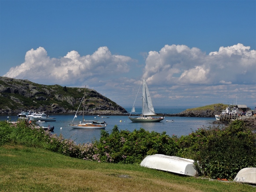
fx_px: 407
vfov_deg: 26.6
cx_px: 128
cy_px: 96
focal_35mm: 55
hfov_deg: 34.9
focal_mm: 9.8
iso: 100
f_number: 3.7
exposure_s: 1/1250
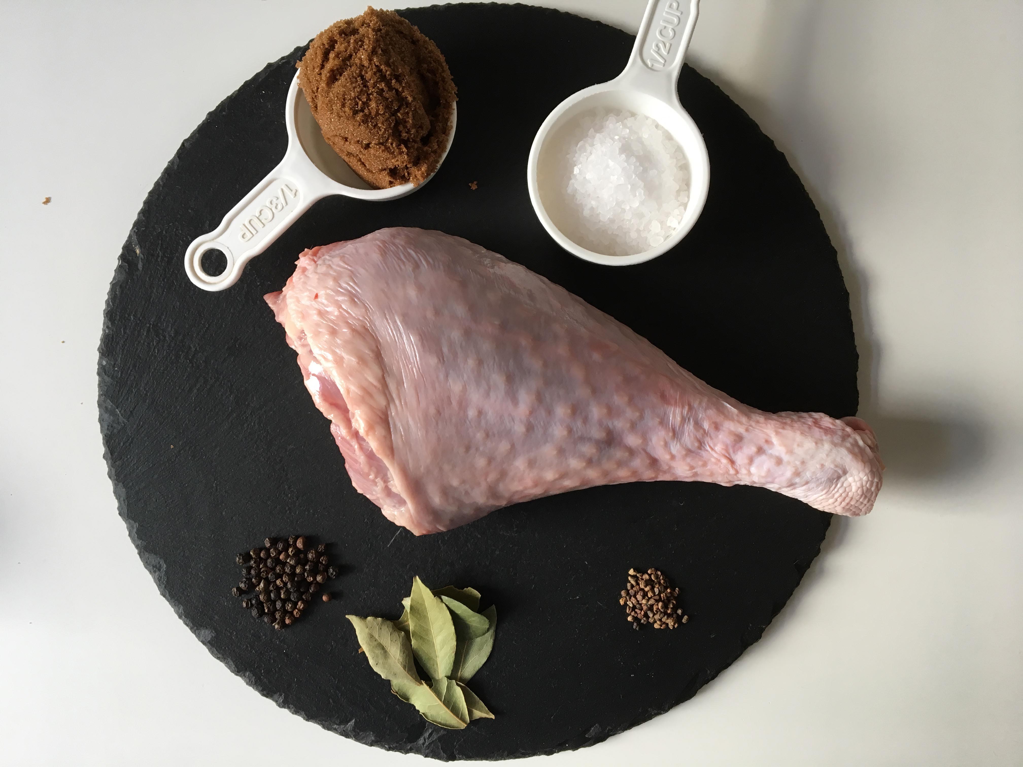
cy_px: 384
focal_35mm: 29
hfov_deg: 61.7
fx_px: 857
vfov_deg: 48.2
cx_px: 512
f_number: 2.2
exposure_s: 1/33
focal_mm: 4.15
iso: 64
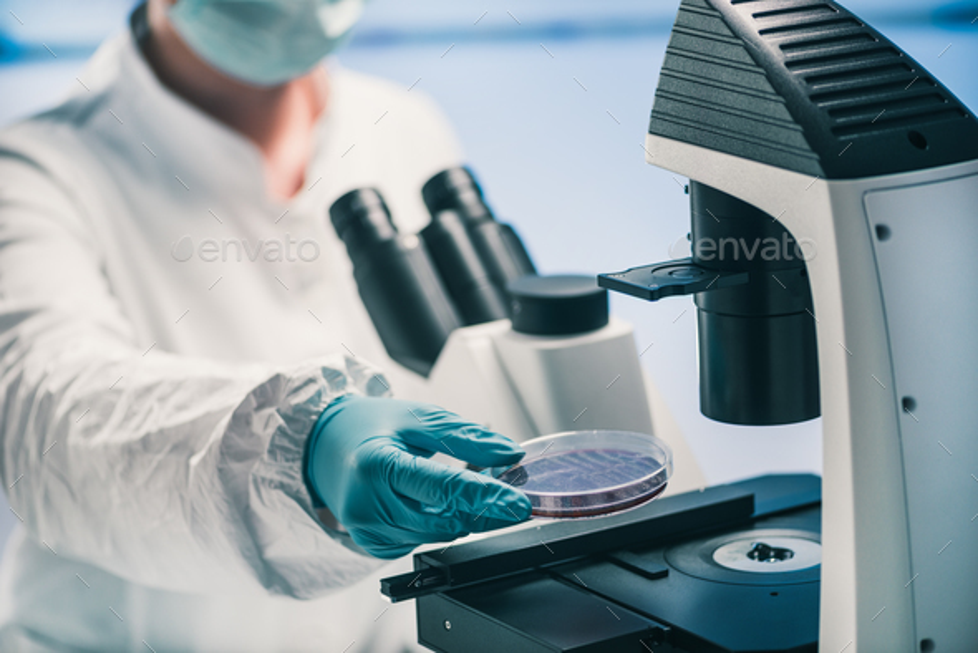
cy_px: 326
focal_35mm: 105
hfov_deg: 19.4
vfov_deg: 13.1
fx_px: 2854
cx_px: 489
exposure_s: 1/160
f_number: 3.2
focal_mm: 105
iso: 100
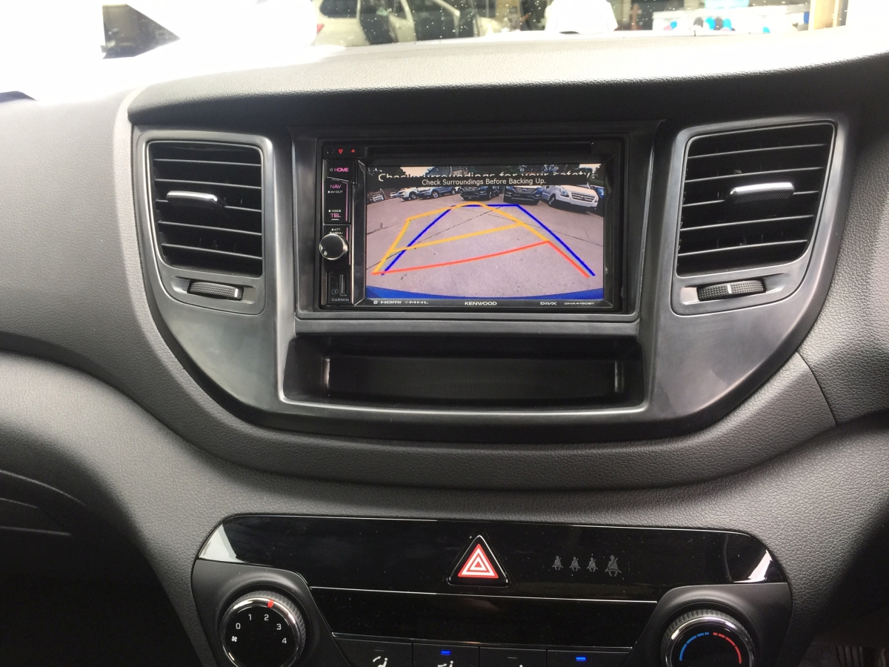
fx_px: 745
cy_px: 334
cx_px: 444
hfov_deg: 61.7
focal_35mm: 29
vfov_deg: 48.2
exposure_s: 1/40
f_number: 2.2
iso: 32
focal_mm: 4.15
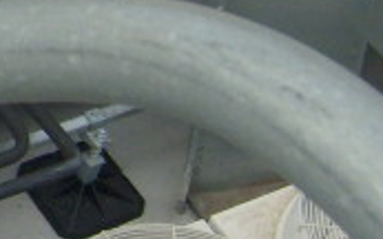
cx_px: -401
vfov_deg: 7.9
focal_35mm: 165
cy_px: -31
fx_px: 1722
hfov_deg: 11.4
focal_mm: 5.8
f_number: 7.1
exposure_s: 1/125
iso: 80
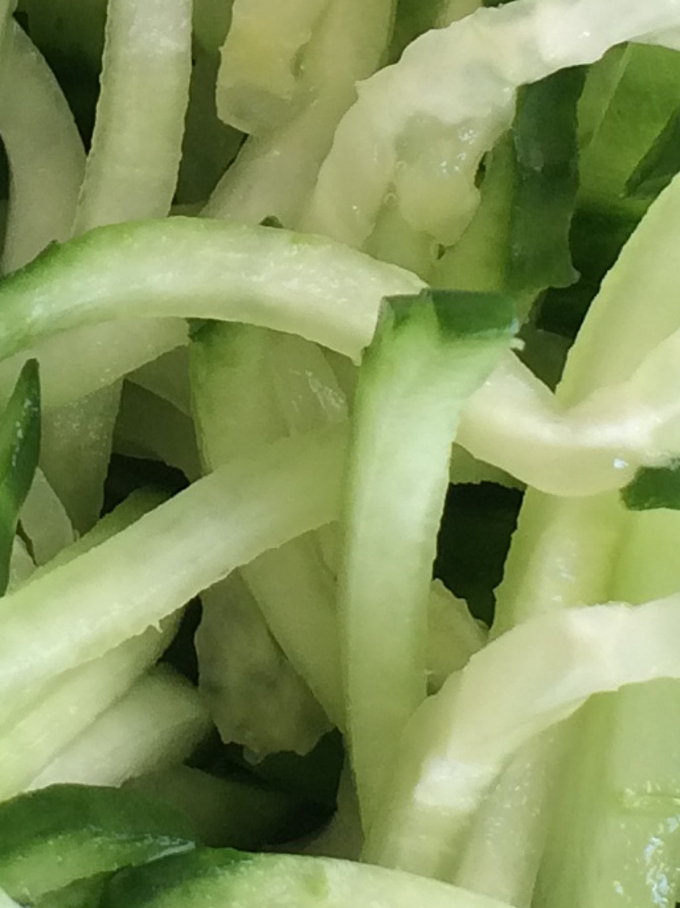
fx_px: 3617
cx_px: 94
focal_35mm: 138
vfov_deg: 14.1
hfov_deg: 10.7
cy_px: 30
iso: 32
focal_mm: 4.15
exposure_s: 1/129
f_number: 2.2
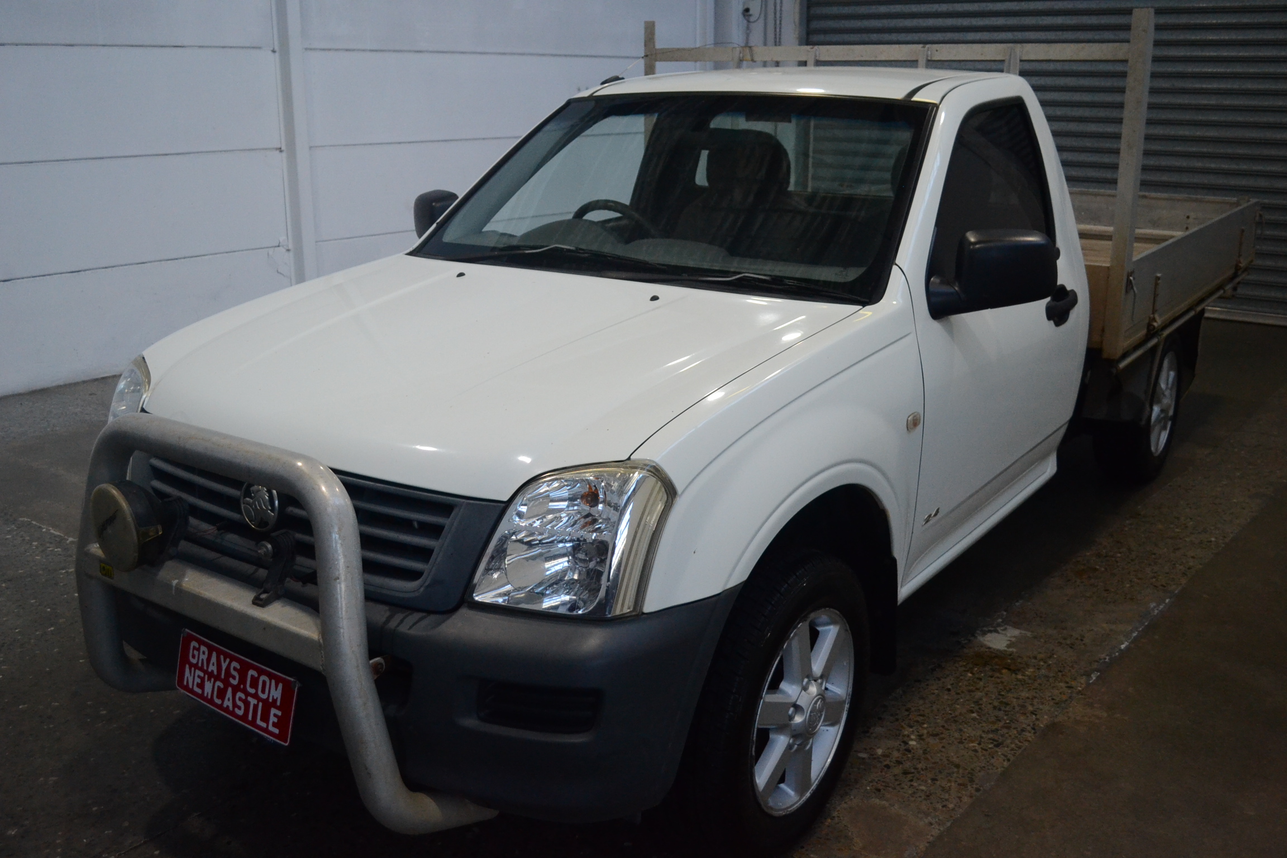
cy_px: 429
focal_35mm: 33
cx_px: 644
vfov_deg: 40.0
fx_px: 1180
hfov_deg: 57.2
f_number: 4
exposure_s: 1/800
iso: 1600
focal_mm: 22
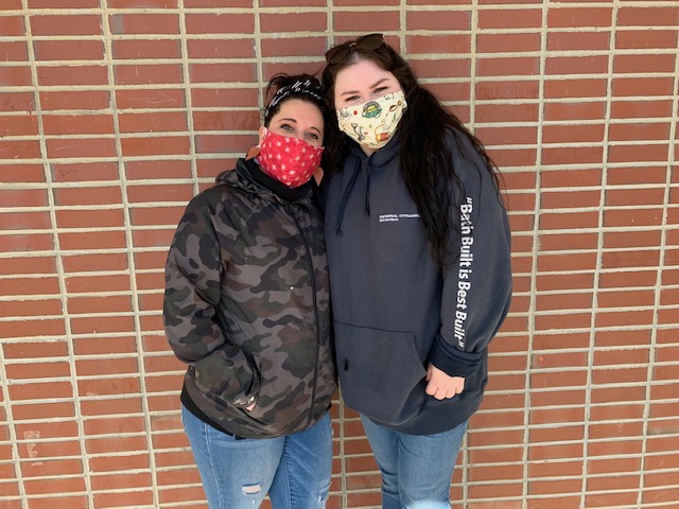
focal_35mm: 26
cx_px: 340
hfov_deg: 67.3
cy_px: 254
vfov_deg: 53.1
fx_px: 510
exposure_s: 1/461
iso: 25
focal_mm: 4.25
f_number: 1.8
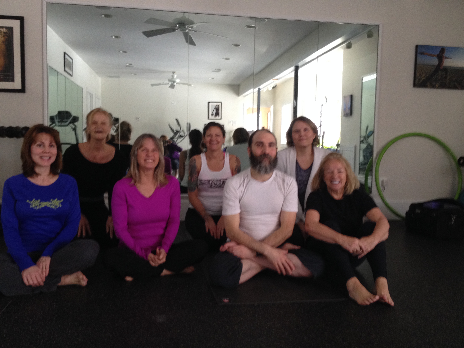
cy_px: 174
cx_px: 232
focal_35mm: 35
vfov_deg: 40.7
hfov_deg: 52.6
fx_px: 469
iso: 160
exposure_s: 1/20
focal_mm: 4.28
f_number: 2.4
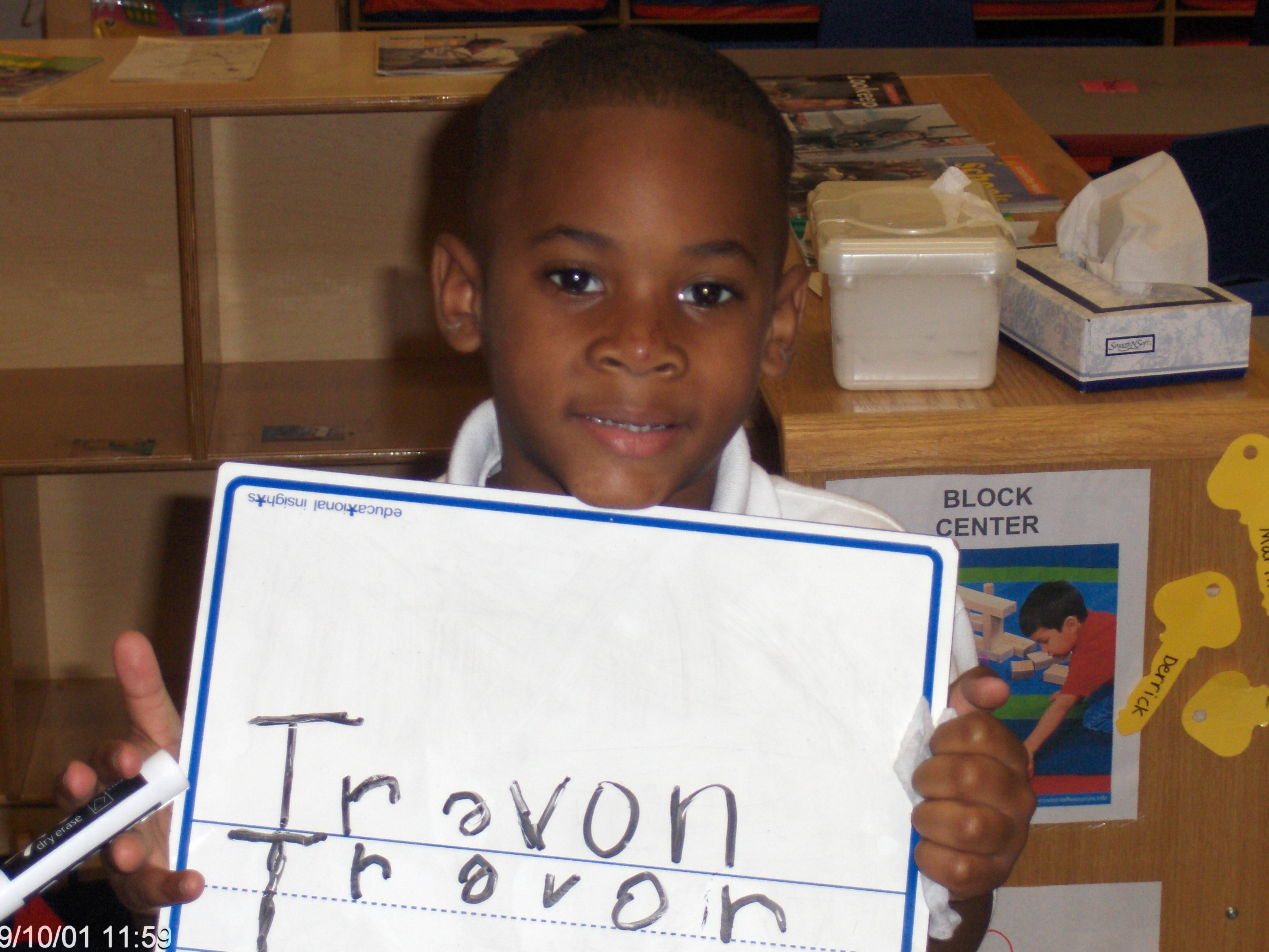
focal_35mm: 103
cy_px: 503
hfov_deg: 19.1
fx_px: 3776
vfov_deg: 14.4
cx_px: 601
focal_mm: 19.1
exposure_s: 1/100
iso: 100
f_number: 4.4
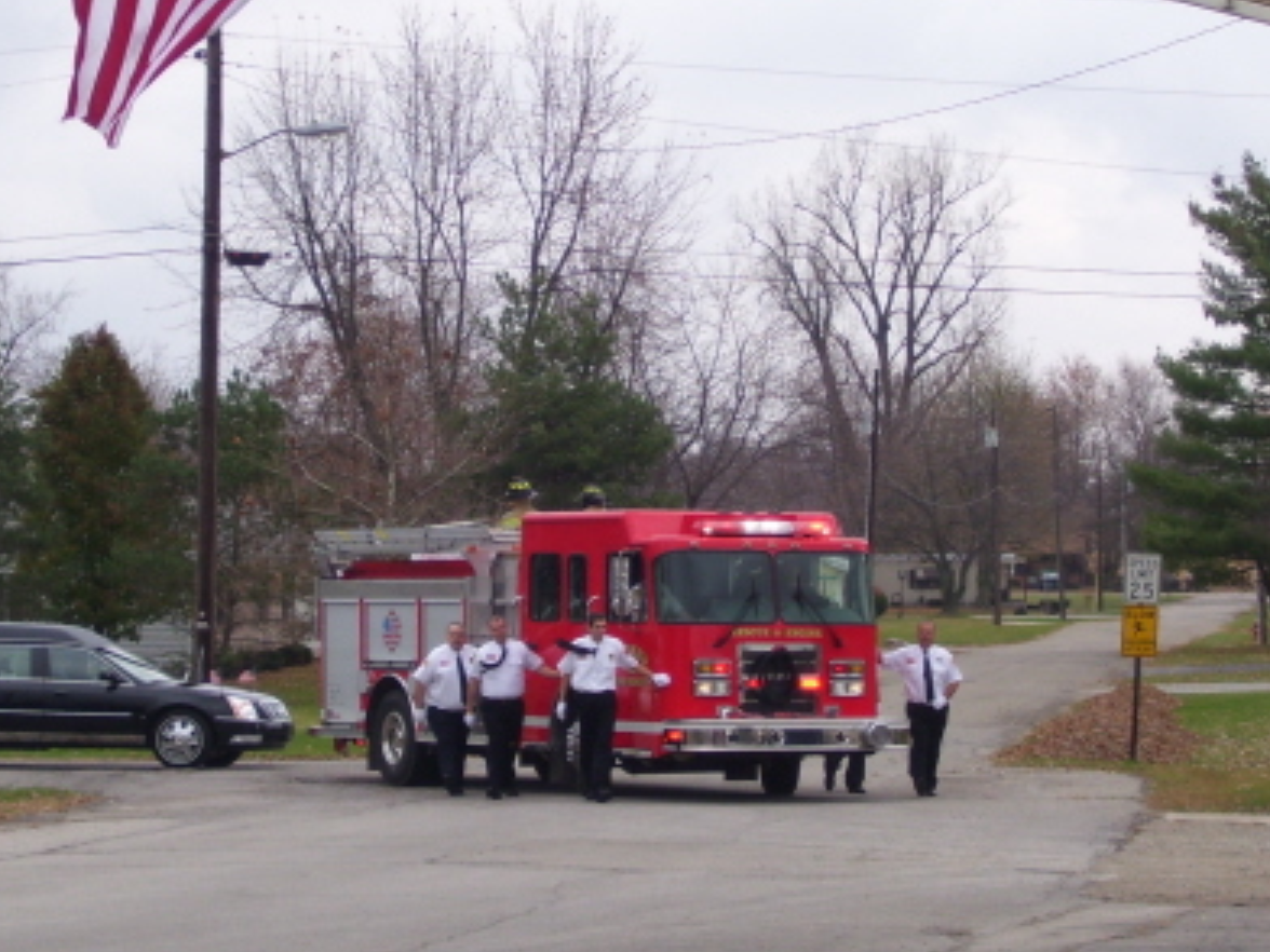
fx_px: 5210
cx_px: 629
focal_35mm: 142
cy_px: 369
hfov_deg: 13.9
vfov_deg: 10.4
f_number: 4.3
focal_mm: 14.3
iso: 80
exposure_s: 1/350
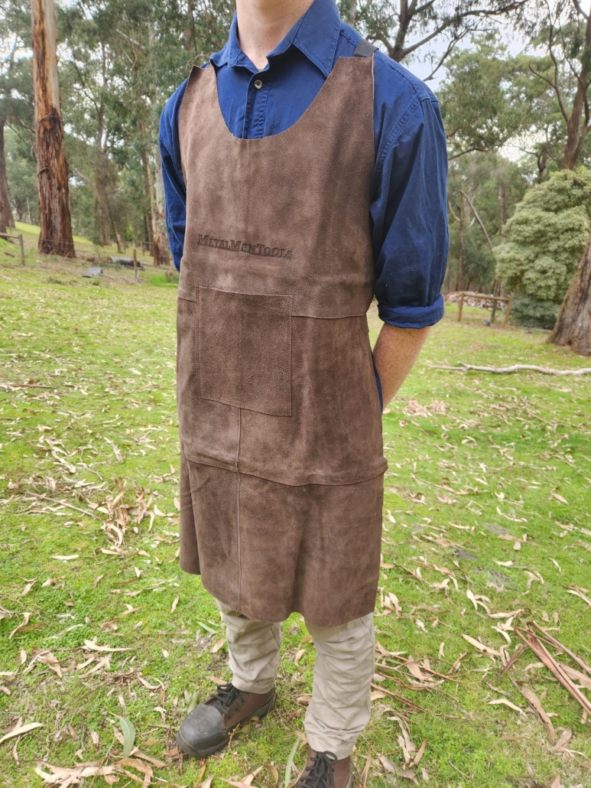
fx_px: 523
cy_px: 394
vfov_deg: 73.9
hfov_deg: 58.9
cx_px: 296
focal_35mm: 23
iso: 100
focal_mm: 5.4
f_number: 1.8
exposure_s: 1/180
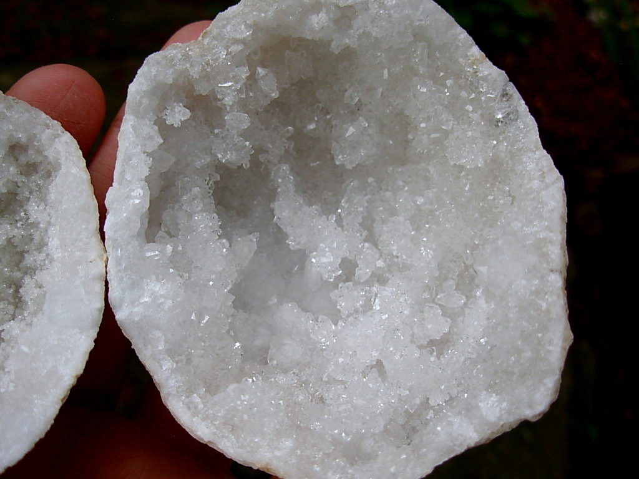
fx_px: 701
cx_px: 320
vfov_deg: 37.7
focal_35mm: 38
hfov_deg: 49.0
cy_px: 240
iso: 50
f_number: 2.9
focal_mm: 6.3
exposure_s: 1/592
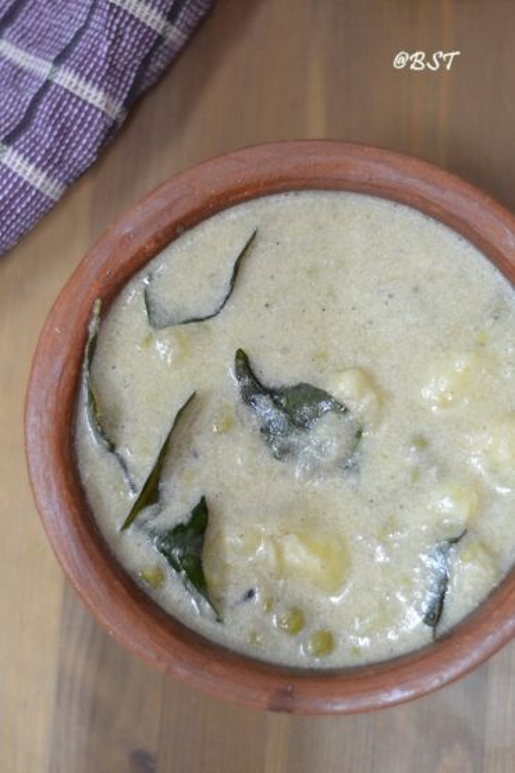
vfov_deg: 27.0
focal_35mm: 75
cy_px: 386
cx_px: 258
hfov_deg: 18.2
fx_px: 1609
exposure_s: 1/60
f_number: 1.8
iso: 2000
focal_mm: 50
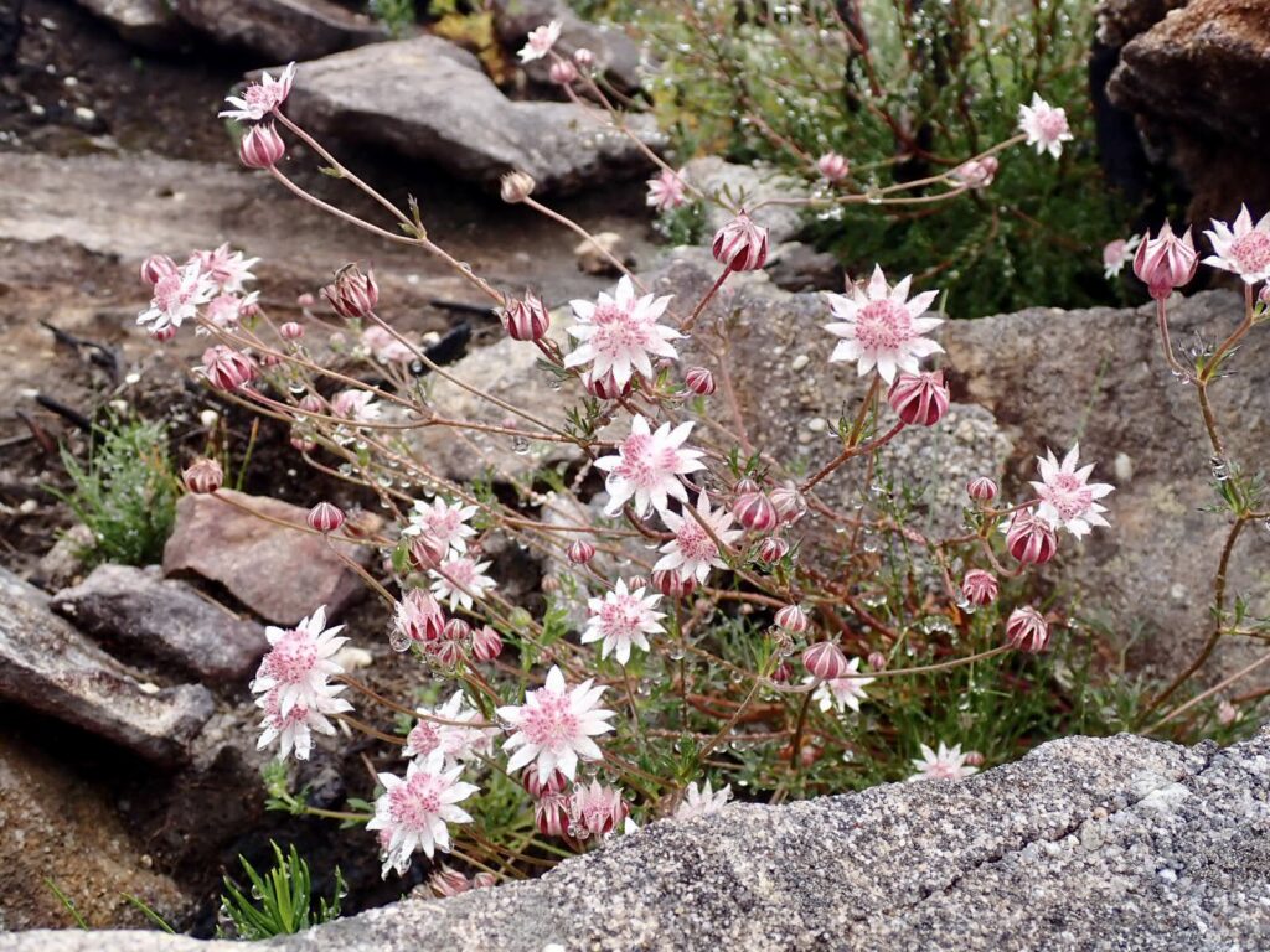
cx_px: 635
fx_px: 1394
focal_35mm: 38
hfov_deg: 49.0
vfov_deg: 37.7
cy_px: 476
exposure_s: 1/200
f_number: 3.5
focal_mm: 6.83
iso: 100
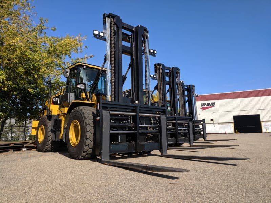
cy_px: 102
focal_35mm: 26
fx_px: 204
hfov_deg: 67.3
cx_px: 136
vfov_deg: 53.1
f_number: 2
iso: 51
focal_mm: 4.67
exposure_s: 1/1825
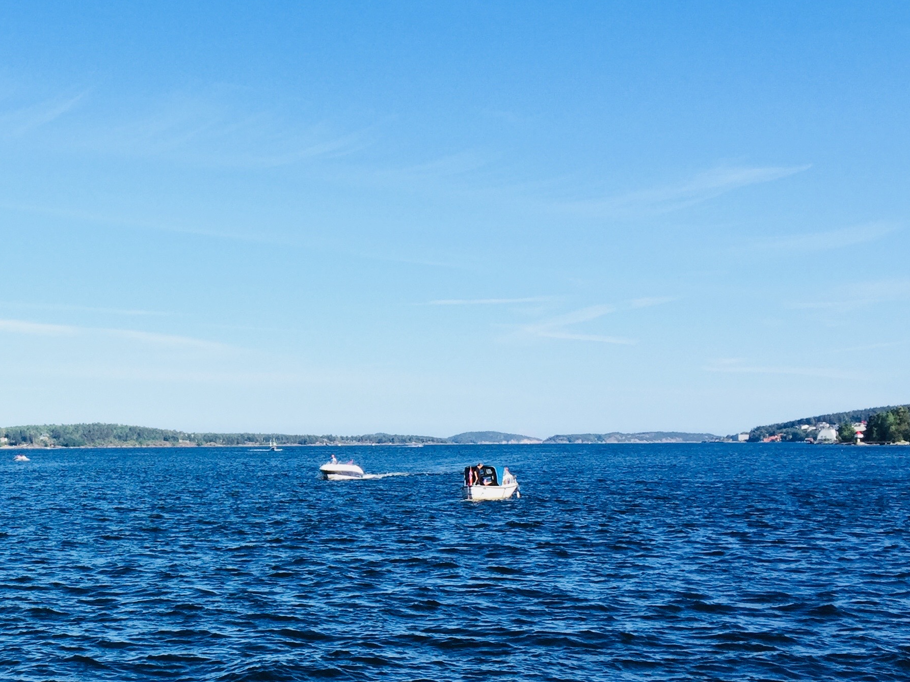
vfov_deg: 27.5
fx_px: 1393
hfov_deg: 34.7
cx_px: 142
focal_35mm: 53
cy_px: 397
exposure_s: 1/1014
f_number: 2.2
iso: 32
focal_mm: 4.15
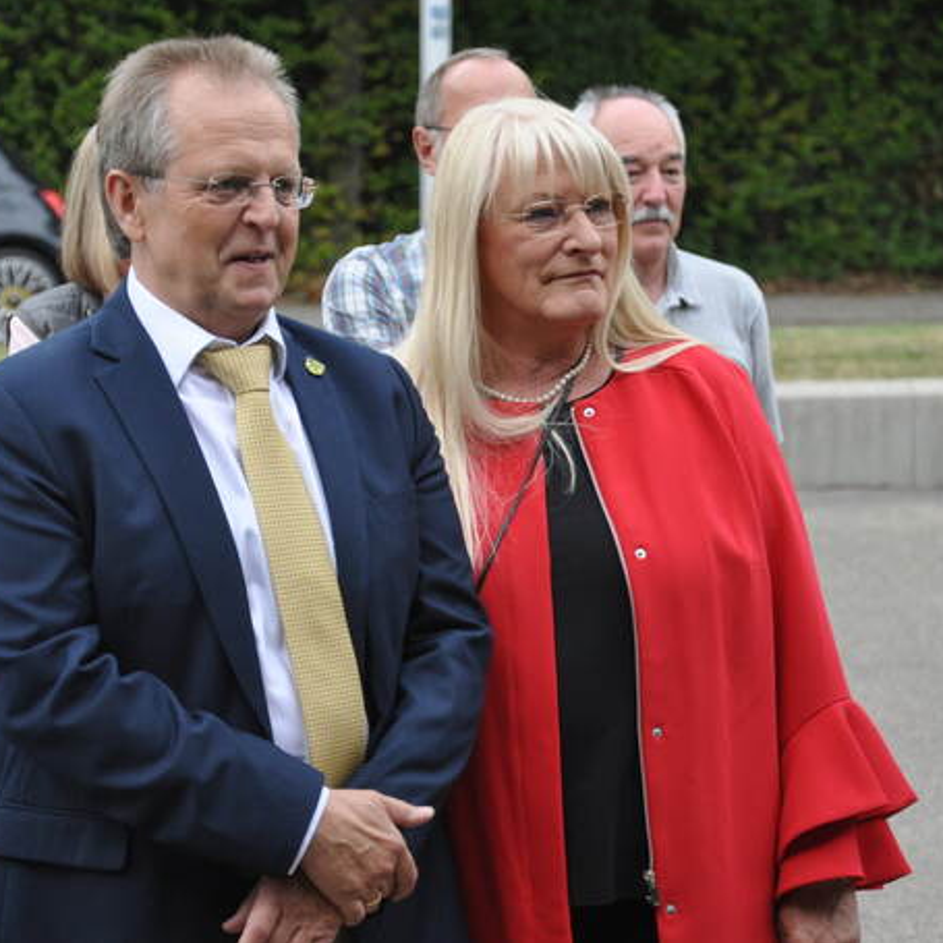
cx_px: 457
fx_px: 5074
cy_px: 470
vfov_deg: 10.6
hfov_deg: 10.6
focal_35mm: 165
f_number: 5.6
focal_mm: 85
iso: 800
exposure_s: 1/320
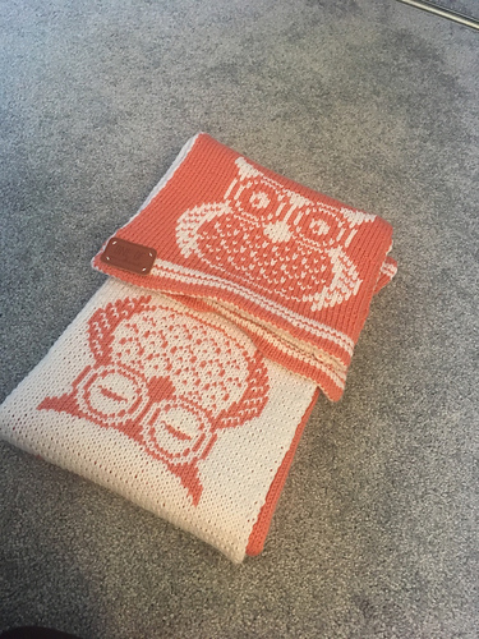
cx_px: 240
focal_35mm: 29
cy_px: 320
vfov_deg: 61.7
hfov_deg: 48.2
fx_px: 535
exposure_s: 1/17
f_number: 2.2
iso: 200
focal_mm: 4.15
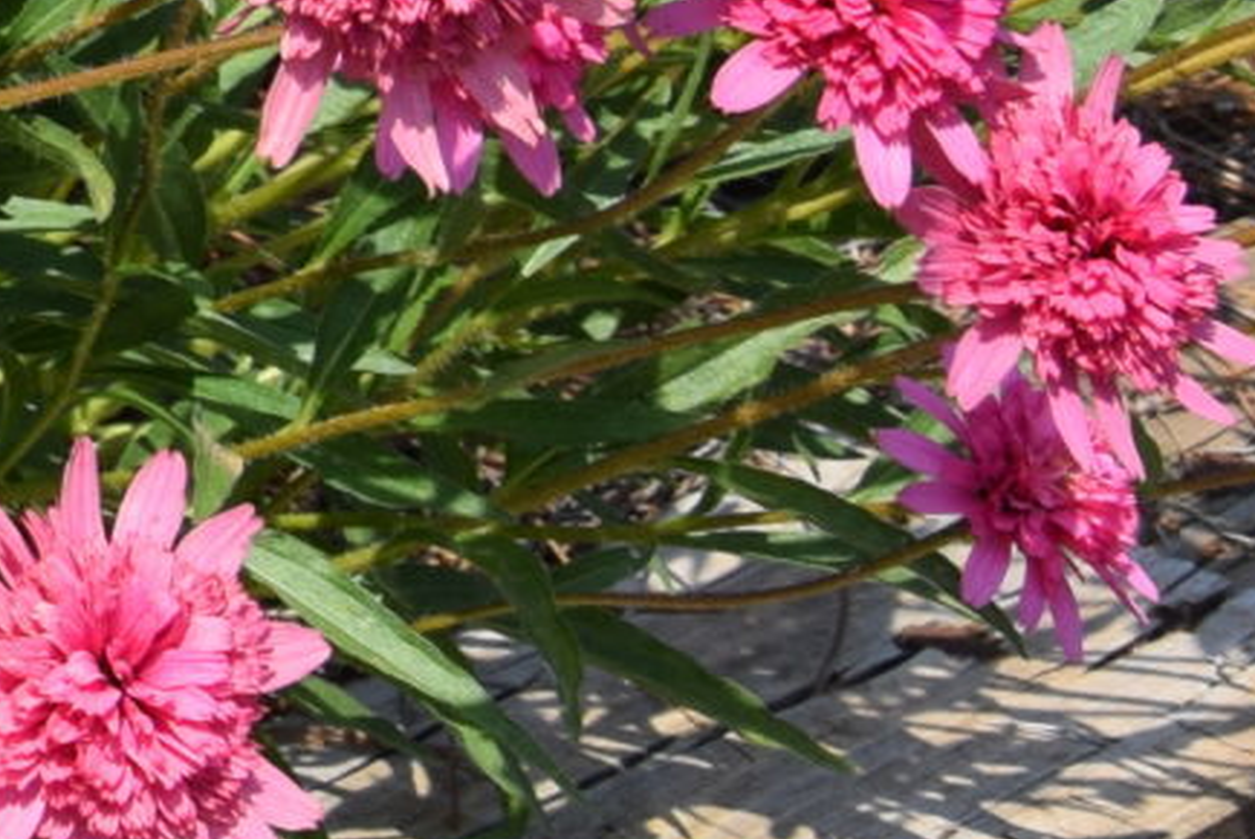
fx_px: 9872
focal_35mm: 283
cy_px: -1185
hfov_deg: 6.8
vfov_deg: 4.7
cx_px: -2128
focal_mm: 32
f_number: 9
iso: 200
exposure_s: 1/320
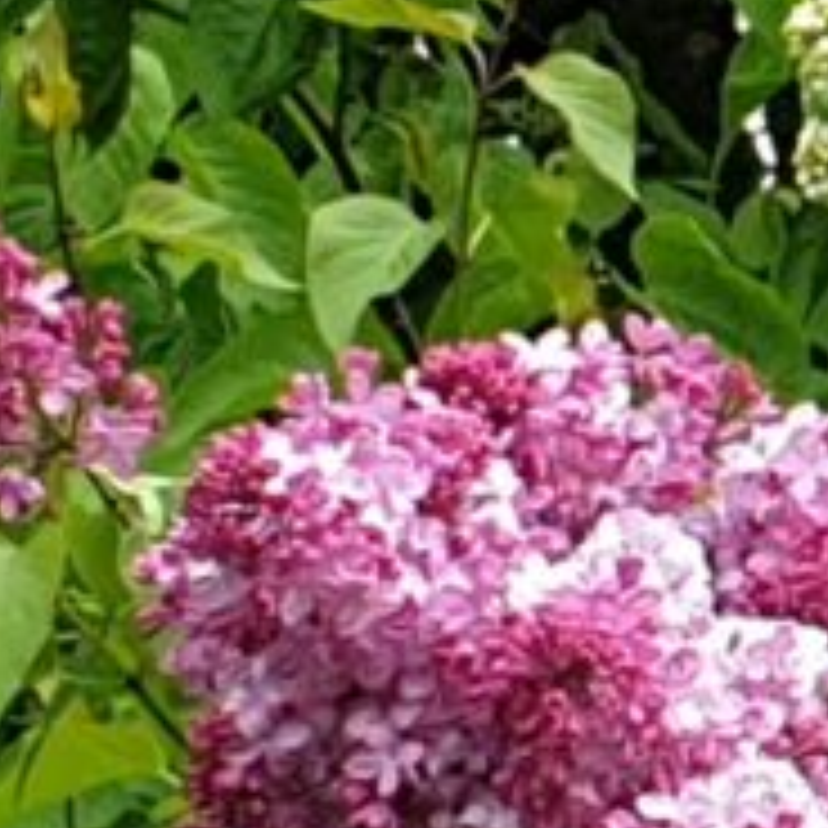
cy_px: 180
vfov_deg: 13.6
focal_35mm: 128
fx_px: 3464
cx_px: 2133
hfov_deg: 11.0
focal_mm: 4.3
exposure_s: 1/329
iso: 50
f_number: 2.4
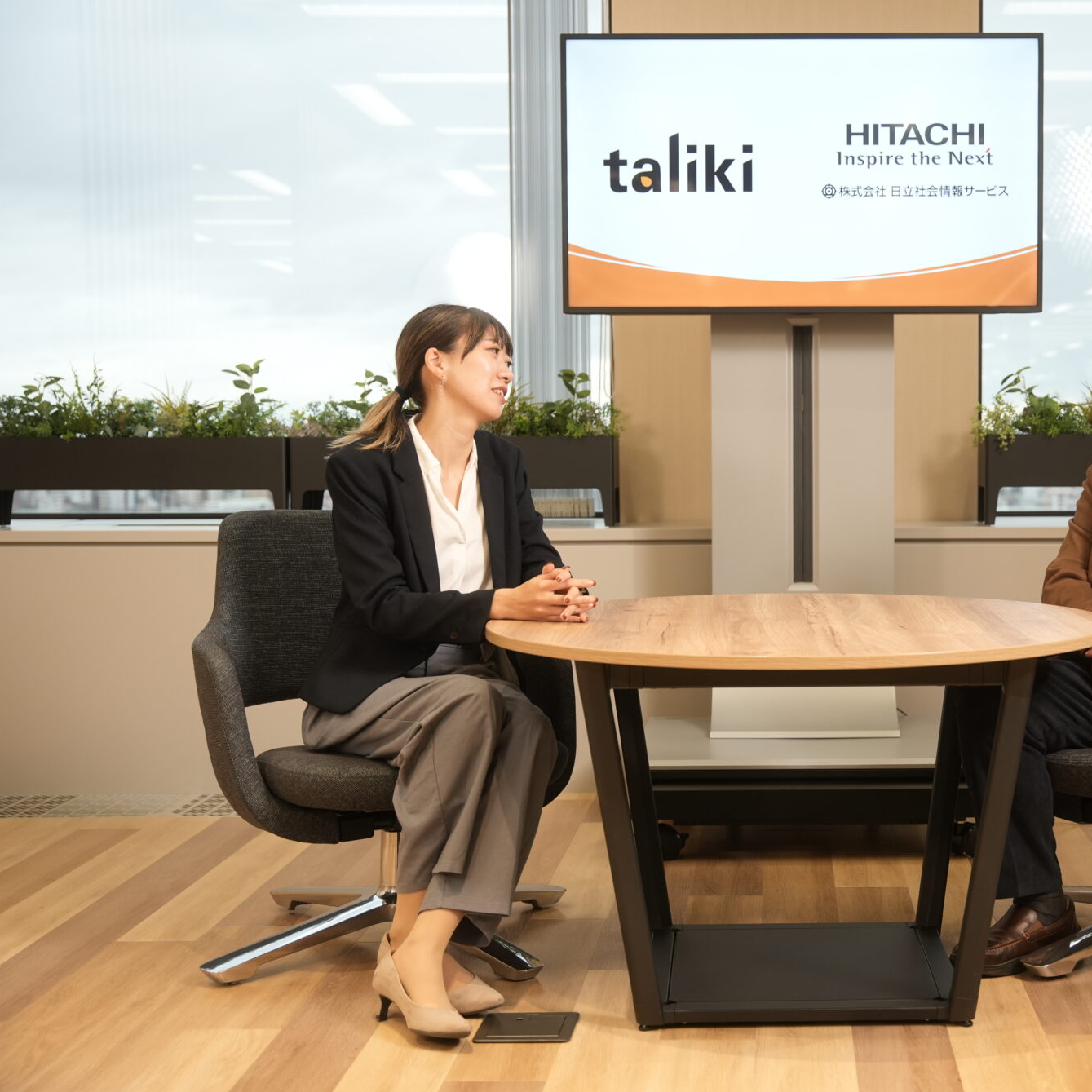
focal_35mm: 53
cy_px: 553
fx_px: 1874
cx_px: 778
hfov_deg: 32.1
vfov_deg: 32.5
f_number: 3.2
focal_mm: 40.4
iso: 640
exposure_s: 1/125
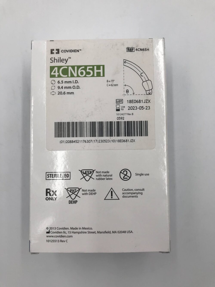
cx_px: 108
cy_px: 144
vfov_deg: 63.4
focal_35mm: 28
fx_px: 232
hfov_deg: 49.8
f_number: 1.8
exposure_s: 1/208
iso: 20
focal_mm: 3.99
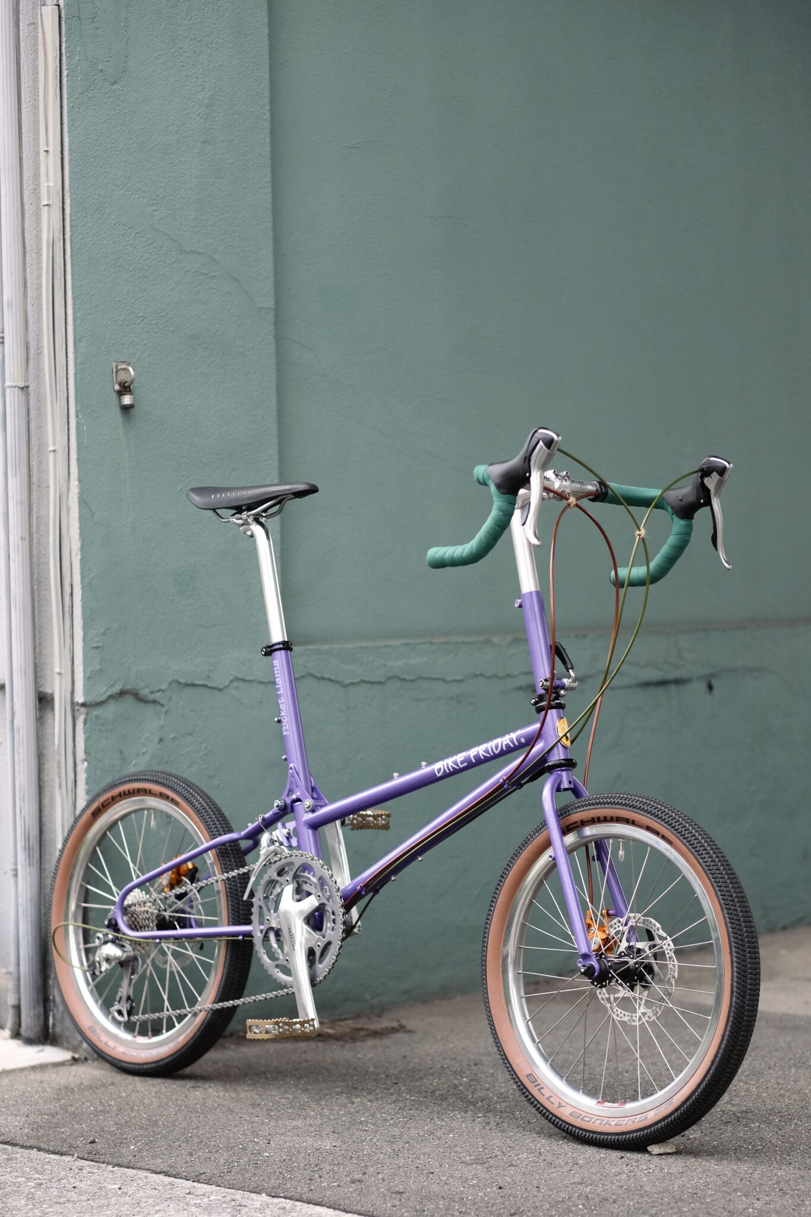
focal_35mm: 84
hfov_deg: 16.3
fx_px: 2839
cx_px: 406
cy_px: 608
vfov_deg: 24.2
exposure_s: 1/400
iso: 640
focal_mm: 56
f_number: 2
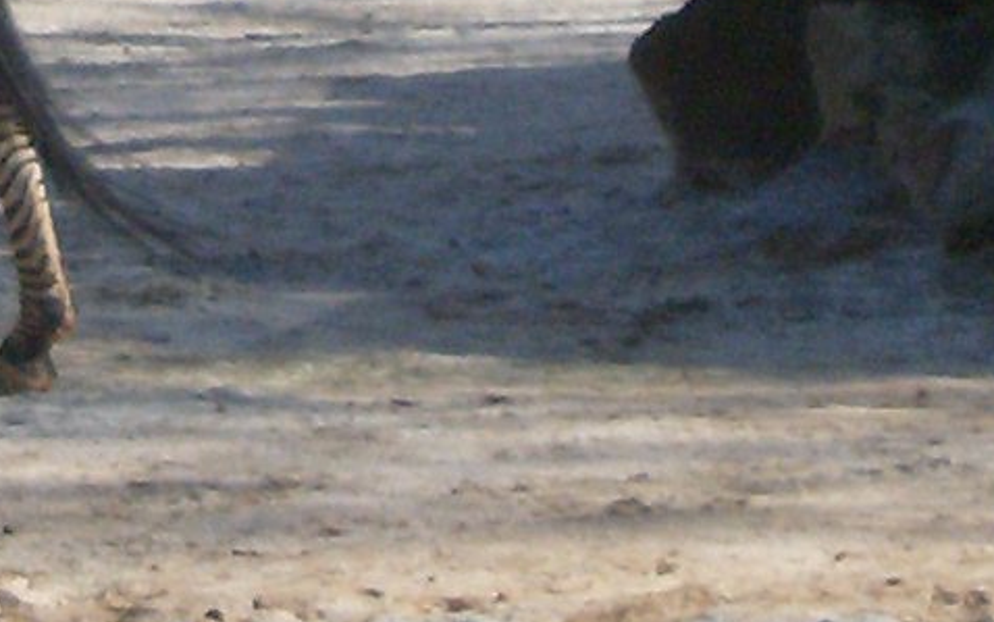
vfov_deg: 2.1
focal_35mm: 624
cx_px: -730
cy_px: -177
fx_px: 16908
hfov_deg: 3.3
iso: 100
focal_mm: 16.6
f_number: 4.6
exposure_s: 1/432
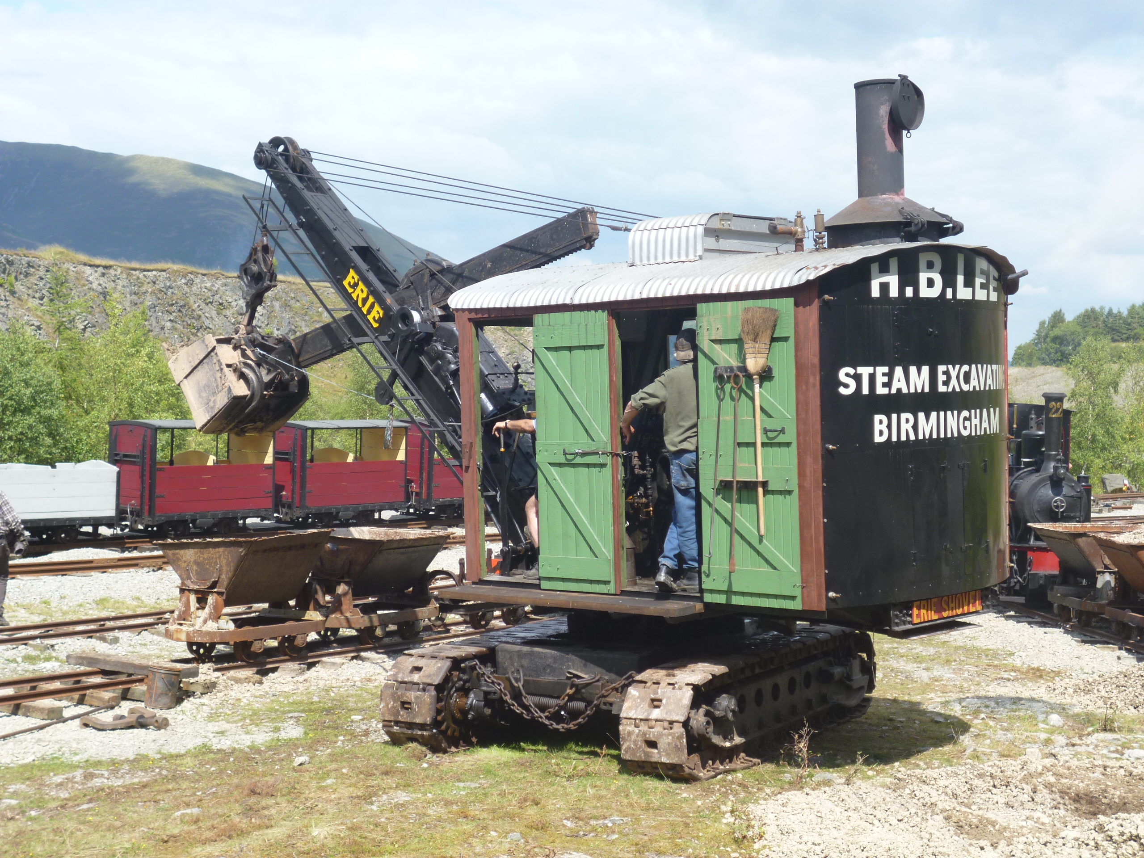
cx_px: 572
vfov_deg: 27.5
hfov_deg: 36.2
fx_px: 1752
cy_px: 429
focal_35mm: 53
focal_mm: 9.5
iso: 100
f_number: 3.8
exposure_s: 1/400
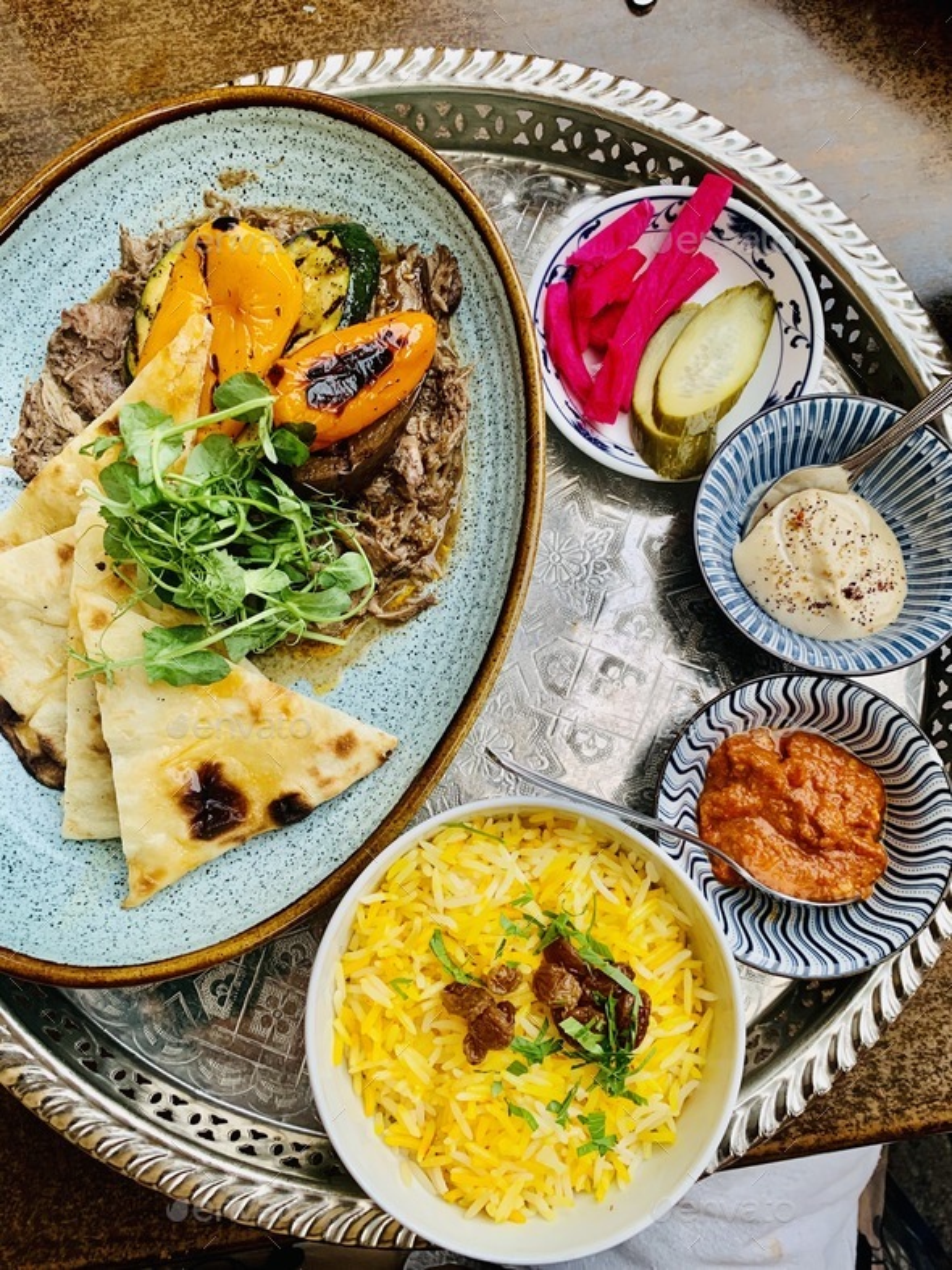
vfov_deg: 67.3
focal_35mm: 26
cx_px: 476
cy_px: 635
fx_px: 954
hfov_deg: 53.1
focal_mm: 4.25
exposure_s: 1/60
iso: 100
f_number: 1.8
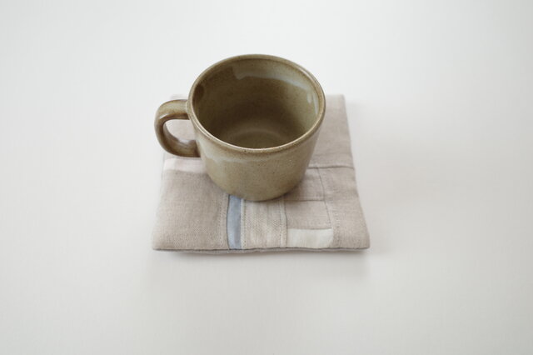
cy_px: 178
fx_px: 414
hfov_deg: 65.5
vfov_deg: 46.4
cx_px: 266
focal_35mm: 28
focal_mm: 18.3
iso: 400
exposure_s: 1/30
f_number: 2.8
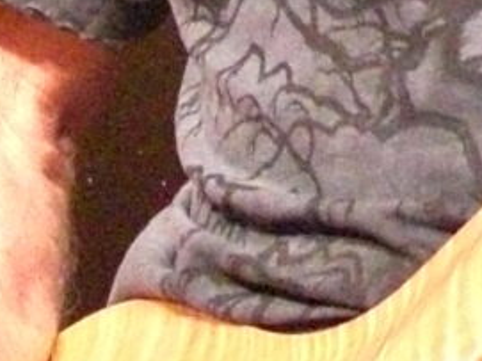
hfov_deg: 7.2
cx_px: 599
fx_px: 3786
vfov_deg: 5.4
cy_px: -290
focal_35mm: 272
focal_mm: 6.3
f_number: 2.8
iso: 800
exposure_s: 1/125
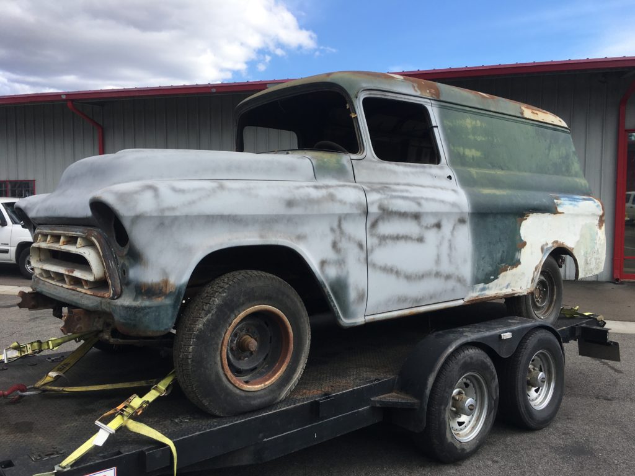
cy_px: 238
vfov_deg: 48.2
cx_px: 318
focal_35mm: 29
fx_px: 532
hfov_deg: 61.7
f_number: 2.2
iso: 25
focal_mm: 4.15
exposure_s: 1/962
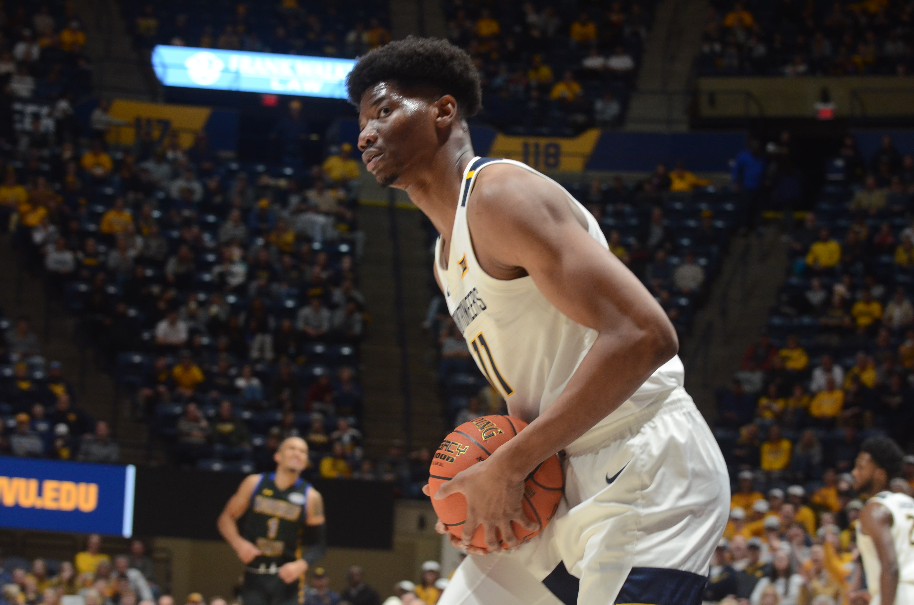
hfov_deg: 19.5
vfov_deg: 13.0
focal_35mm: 105
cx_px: 457
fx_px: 2660
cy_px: 302
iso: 1600
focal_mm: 70
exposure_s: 1/250
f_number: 5
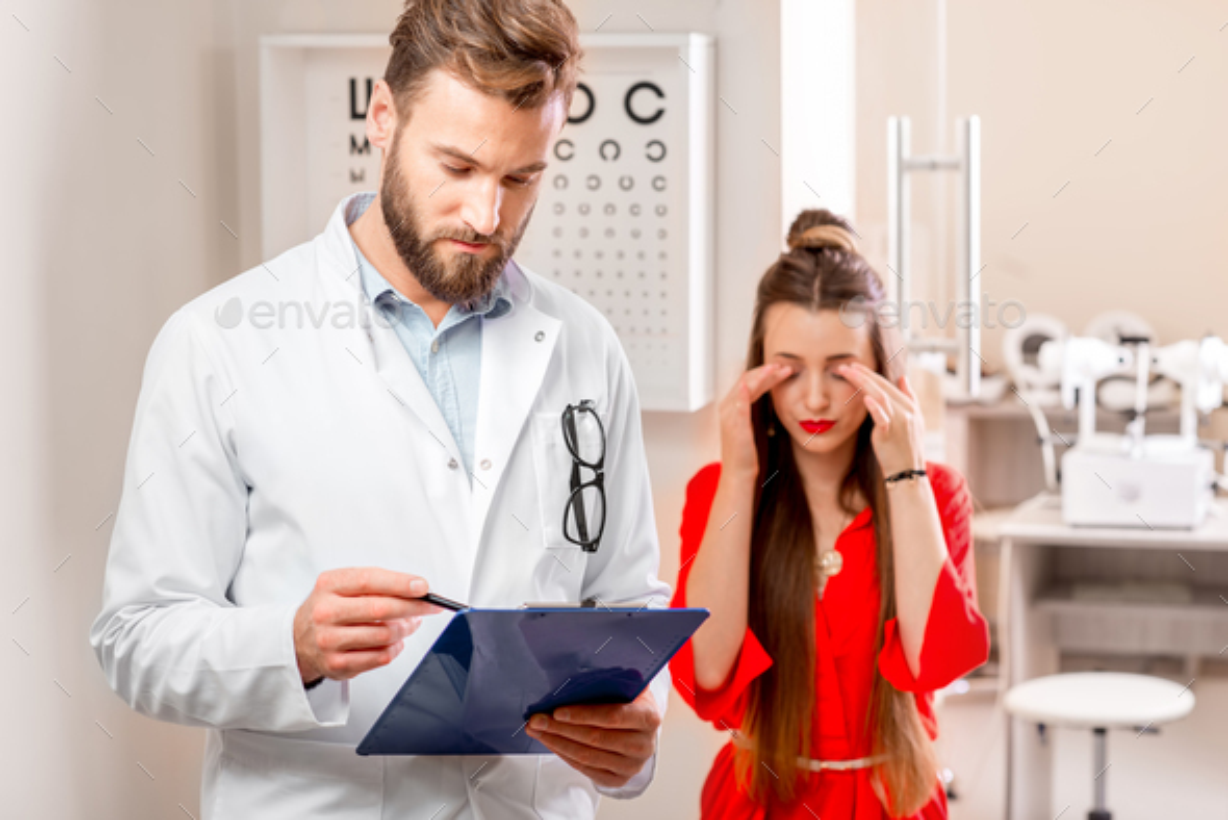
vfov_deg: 16.1
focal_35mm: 85
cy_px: 410
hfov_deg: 23.9
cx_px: 614
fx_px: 2901
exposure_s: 1/200
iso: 100
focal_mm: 85
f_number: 4.5
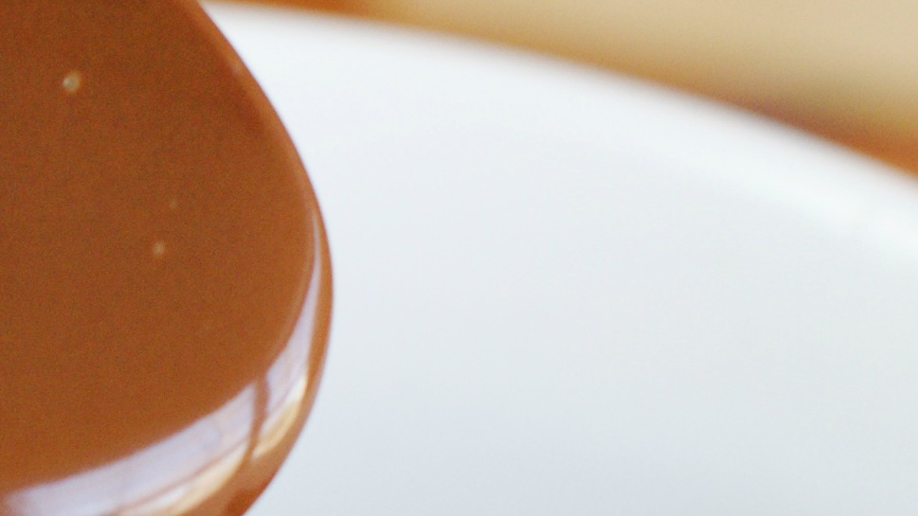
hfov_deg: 8.0
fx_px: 6548
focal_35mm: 269
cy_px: 590
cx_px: -94
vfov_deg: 4.5
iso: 200
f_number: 3.5
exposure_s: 1/30
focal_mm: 50
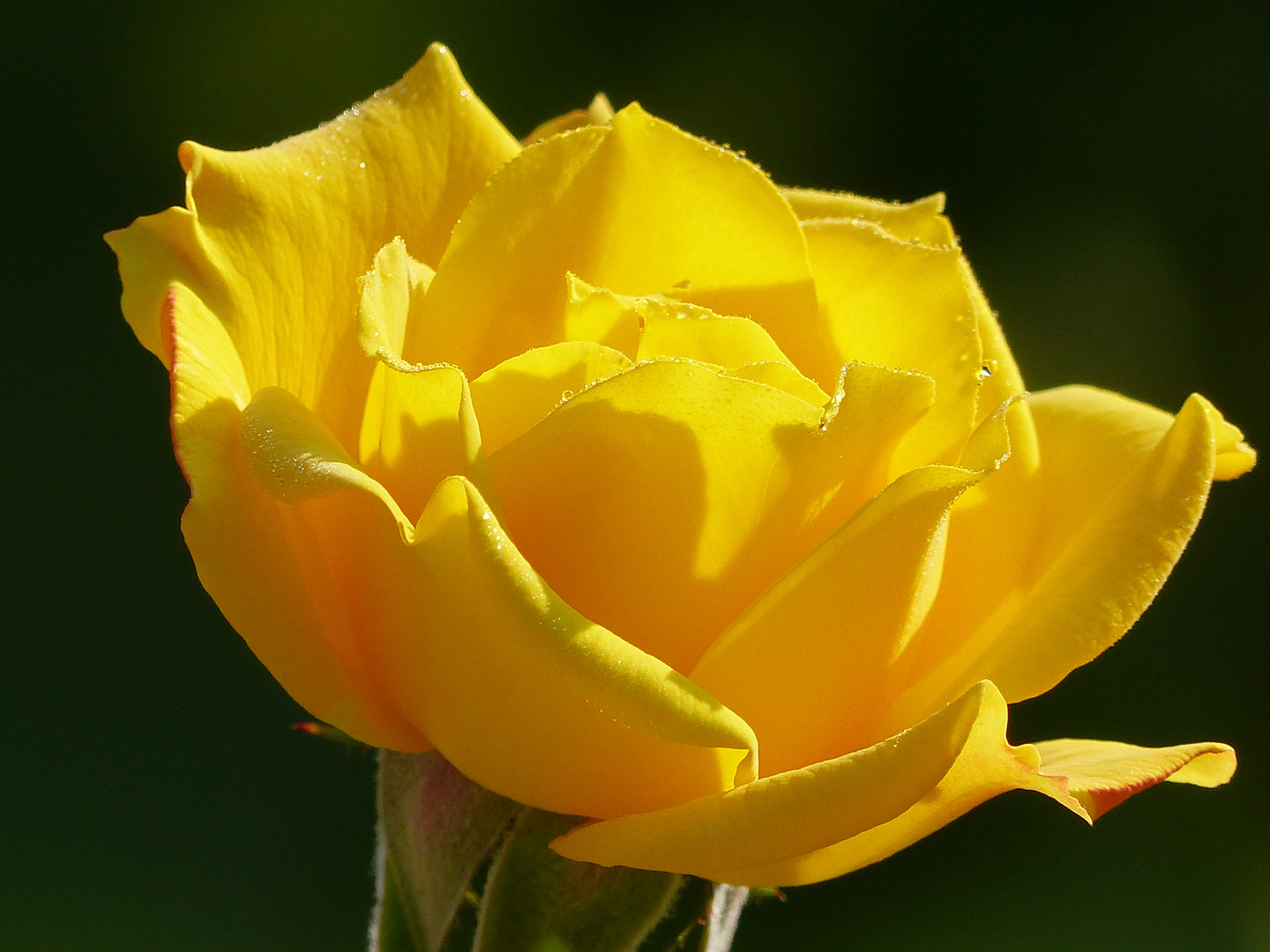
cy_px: 476
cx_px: 635
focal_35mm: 1050
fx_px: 38523
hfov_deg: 1.9
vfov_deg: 1.4
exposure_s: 1/1000
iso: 100
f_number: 4
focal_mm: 108
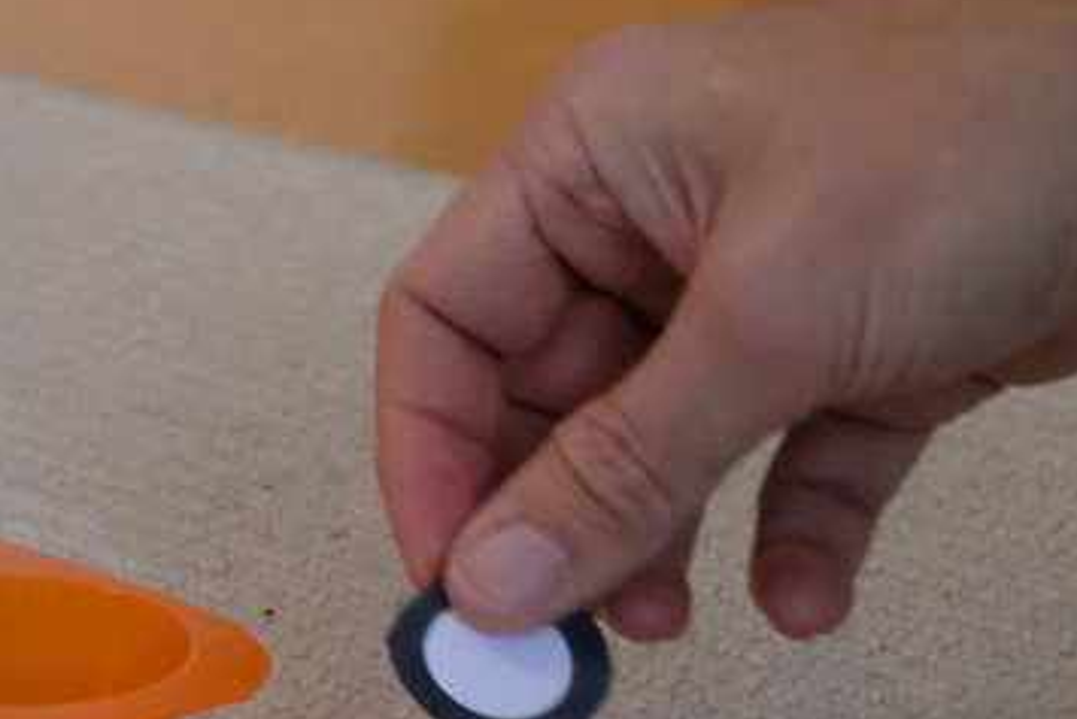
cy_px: 655
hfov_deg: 13.5
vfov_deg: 9.6
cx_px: -616
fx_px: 4250
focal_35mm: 142
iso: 8000
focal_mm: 27.7
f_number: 4
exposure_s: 1/400
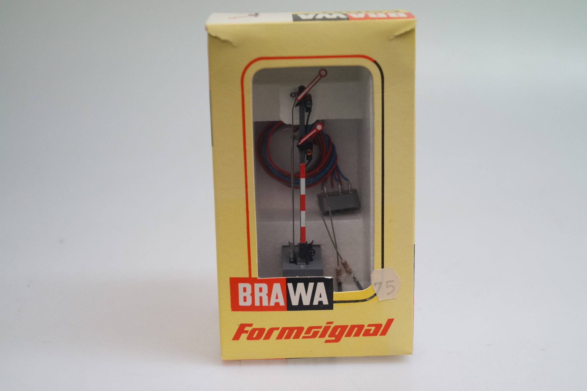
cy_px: 196
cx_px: 294
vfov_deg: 29.9
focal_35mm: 45
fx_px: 734
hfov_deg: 43.6
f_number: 4.5
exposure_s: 1/160
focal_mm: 30
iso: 800
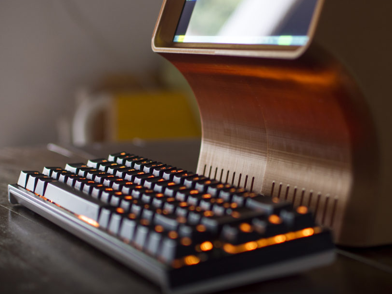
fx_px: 983
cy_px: 102
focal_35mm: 87
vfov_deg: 17.0
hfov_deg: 22.5
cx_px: 245
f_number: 1.8
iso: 250
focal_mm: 35
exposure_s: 1/8
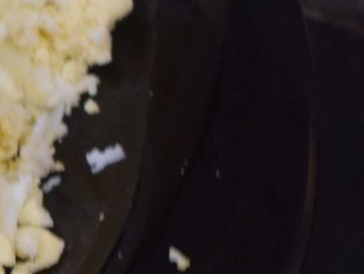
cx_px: -126
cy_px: 307
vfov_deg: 8.2
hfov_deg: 10.7
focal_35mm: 180
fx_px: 1893
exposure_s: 1/30
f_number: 3.8
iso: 1400
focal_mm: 24
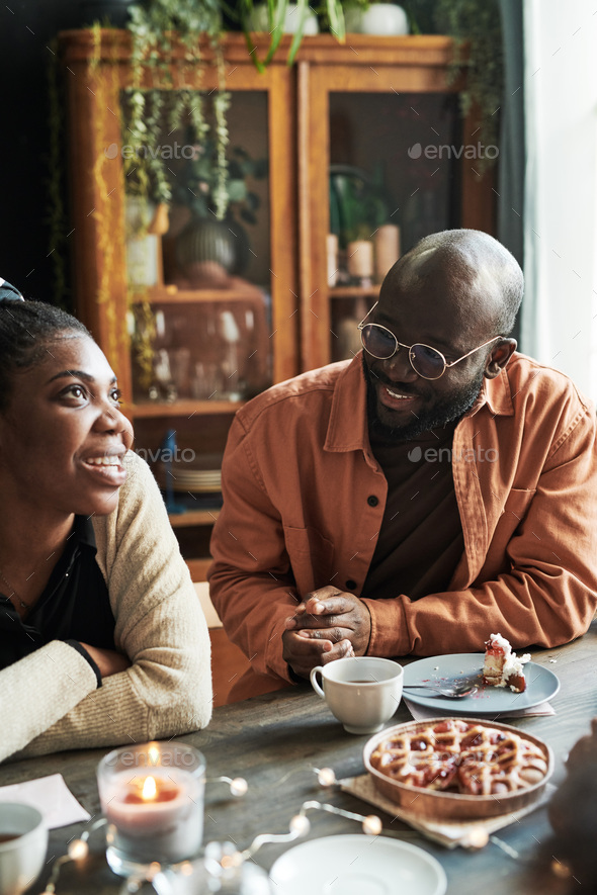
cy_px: 448
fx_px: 1244
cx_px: 298
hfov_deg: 27.0
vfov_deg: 39.6
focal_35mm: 50
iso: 800
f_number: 2.8
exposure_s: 1/125
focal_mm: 50
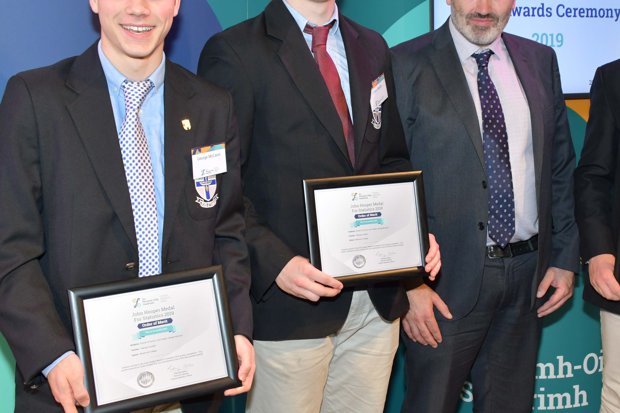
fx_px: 964
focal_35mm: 56
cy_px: 144
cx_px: 396
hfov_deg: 35.4
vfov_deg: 24.1
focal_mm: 26
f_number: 6.3
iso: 1100
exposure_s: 1/60
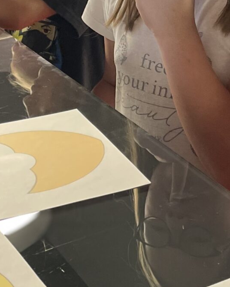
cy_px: -31
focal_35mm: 97
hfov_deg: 15.6
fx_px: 825
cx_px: 230
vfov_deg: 19.0
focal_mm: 4.2
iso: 250
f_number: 1.6
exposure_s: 1/50
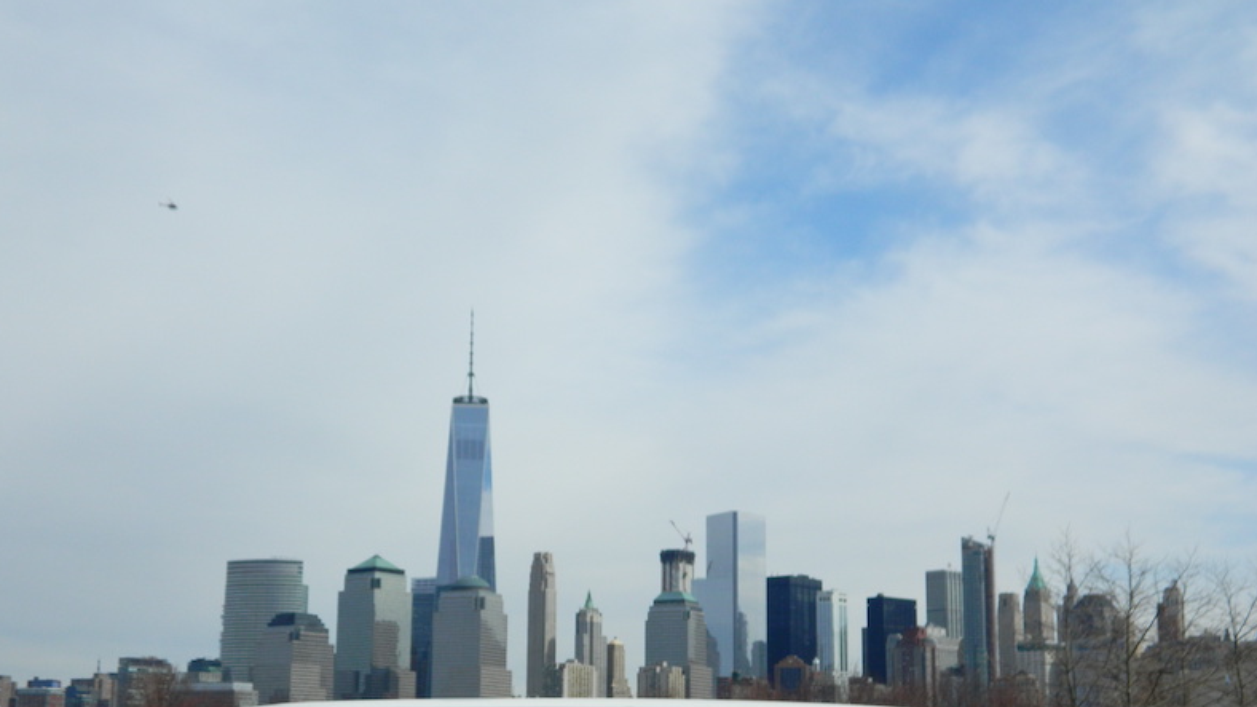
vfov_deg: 23.0
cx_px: 630
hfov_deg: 39.9
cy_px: 463
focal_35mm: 52
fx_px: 1733
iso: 80
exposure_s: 1/250
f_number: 10.2
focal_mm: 8.4
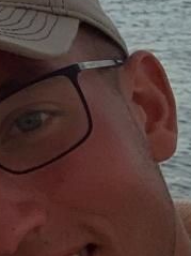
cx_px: -204
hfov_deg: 10.0
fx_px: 1009
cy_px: 54
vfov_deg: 14.3
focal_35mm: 137
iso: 16
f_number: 2.2
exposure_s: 1/527
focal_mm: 2.87
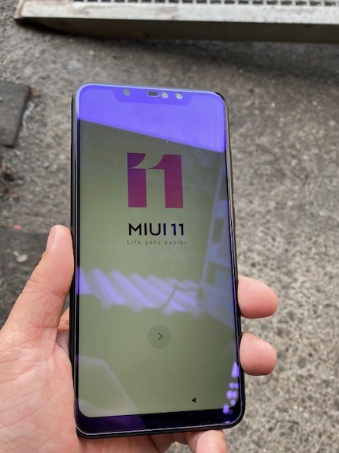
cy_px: 244
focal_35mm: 29
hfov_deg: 48.1
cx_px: 155
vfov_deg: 61.6
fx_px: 379
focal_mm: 4.25
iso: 50
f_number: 1.8
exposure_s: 1/121
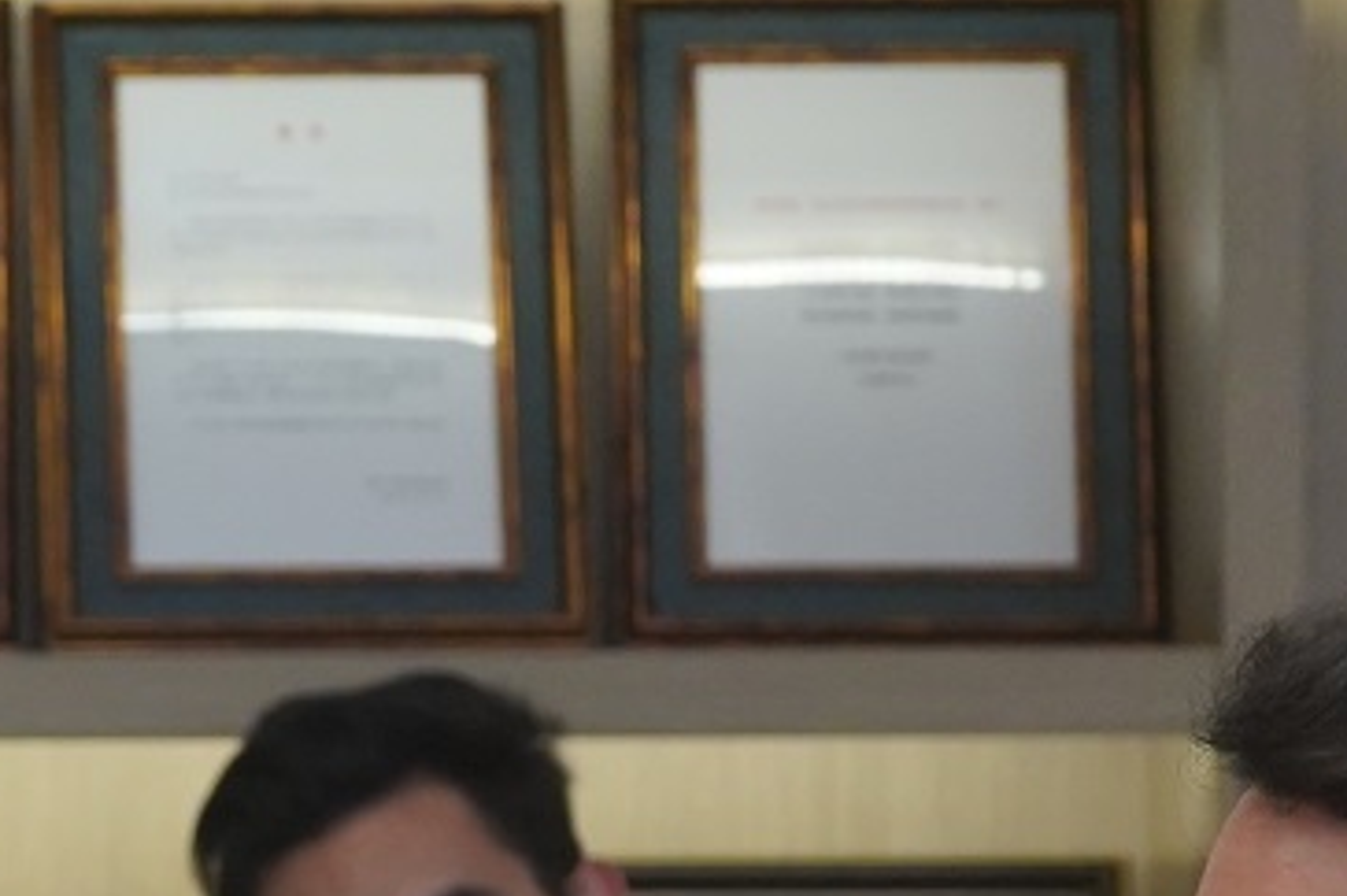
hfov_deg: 6.9
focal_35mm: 297
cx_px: -248
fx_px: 11102
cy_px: 1263
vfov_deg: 4.6
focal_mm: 60
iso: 1600
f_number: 5.6
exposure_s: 1/160
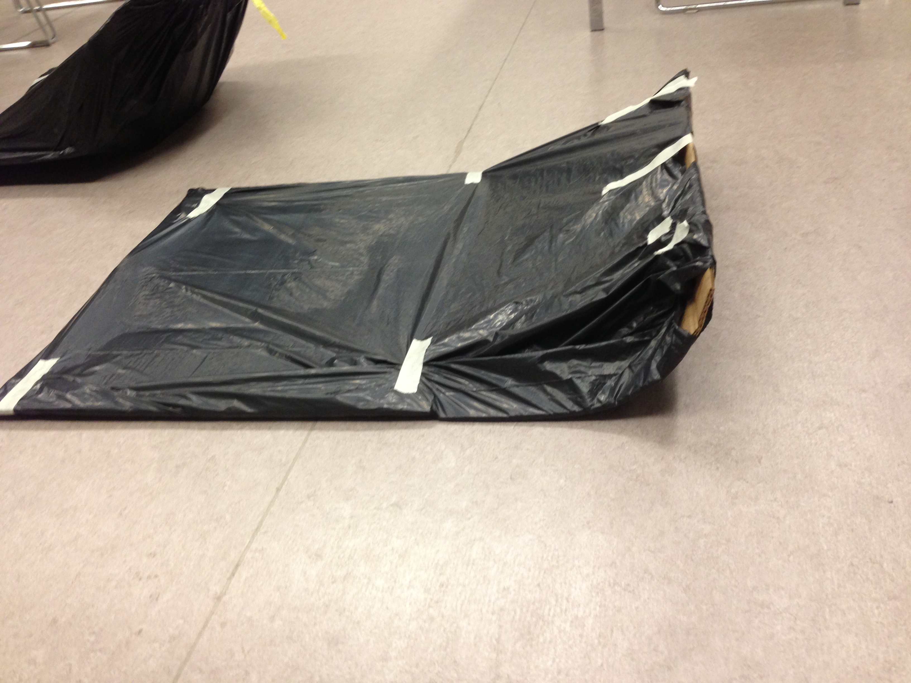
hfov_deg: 55.4
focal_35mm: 33
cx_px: 456
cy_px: 342
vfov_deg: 42.9
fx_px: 868
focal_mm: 4.13
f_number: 2.4
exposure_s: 1/20
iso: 125
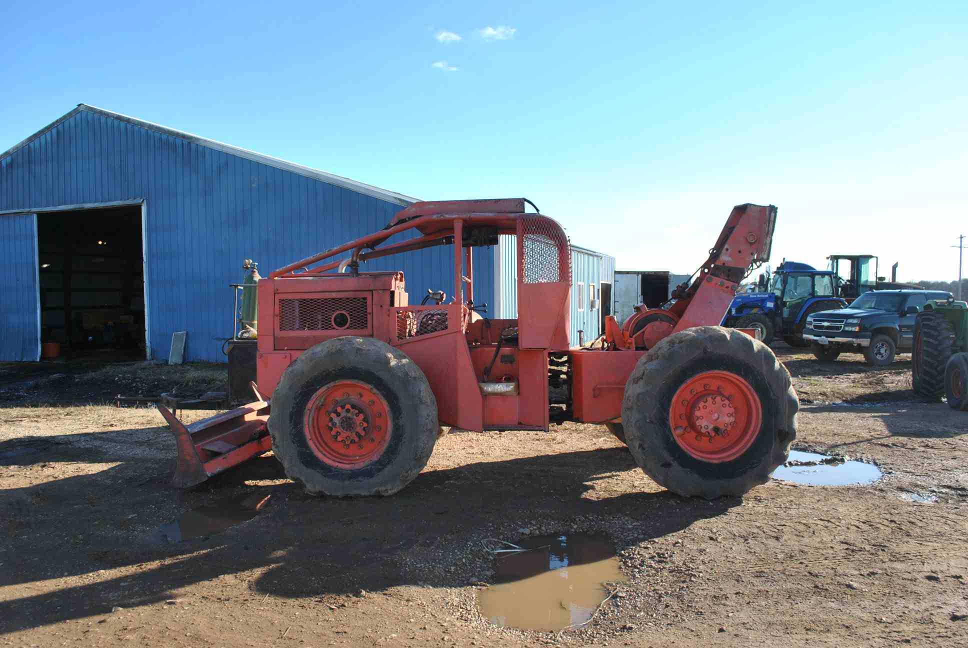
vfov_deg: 48.0
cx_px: 484
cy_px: 324
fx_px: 727
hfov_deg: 67.3
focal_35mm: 27
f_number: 6.3
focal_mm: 18
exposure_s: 1/200
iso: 100
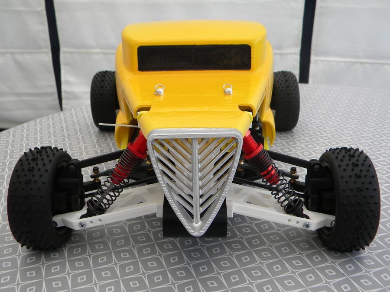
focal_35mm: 36
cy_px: 146
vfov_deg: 39.7
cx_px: 195
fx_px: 406
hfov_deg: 51.4
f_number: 3.7
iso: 80
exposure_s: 1/187
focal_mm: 6.4
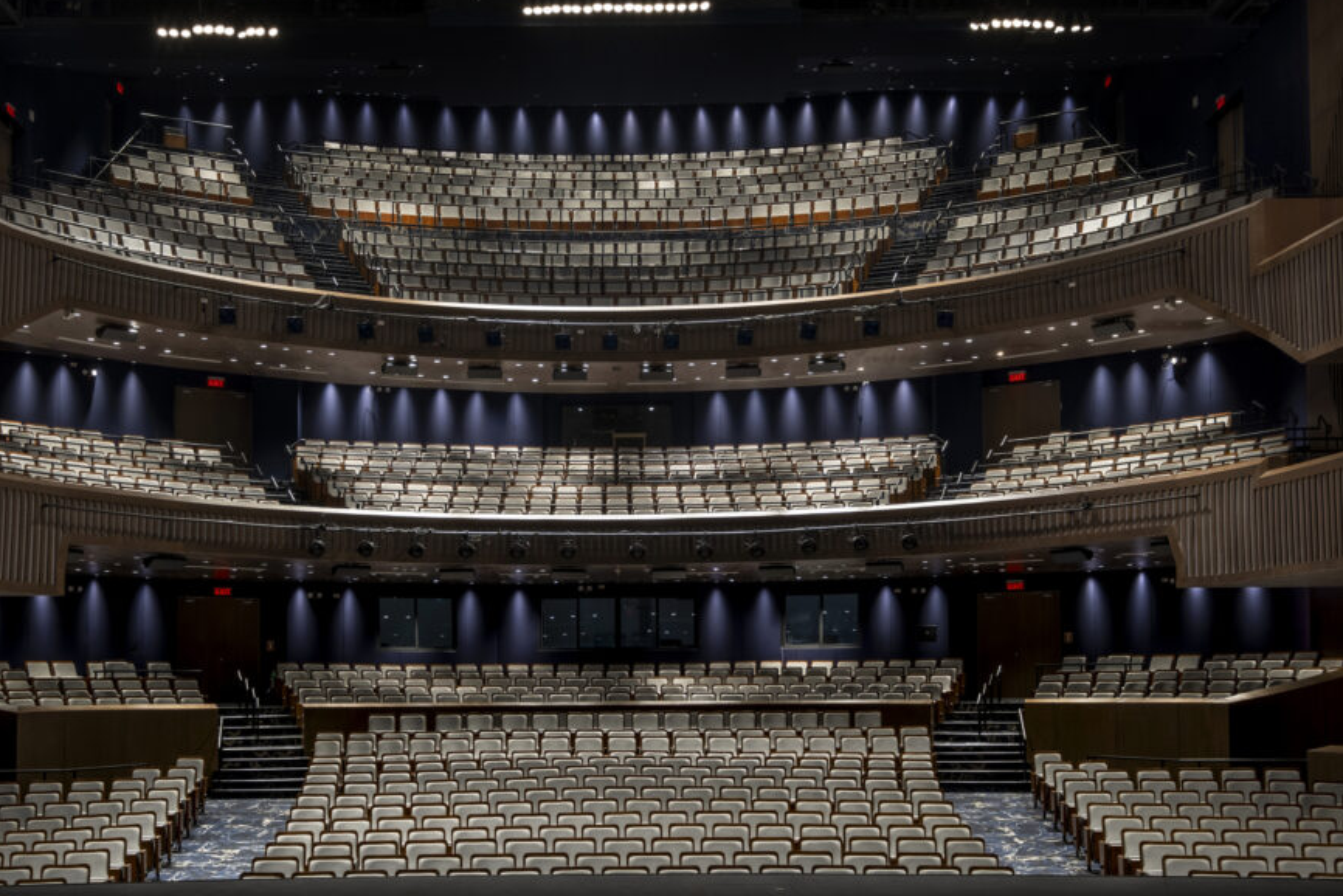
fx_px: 1455
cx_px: 630
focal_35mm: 39
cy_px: 446
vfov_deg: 34.2
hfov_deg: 49.5
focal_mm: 21.9
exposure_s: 1/2.5
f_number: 7.1
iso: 200
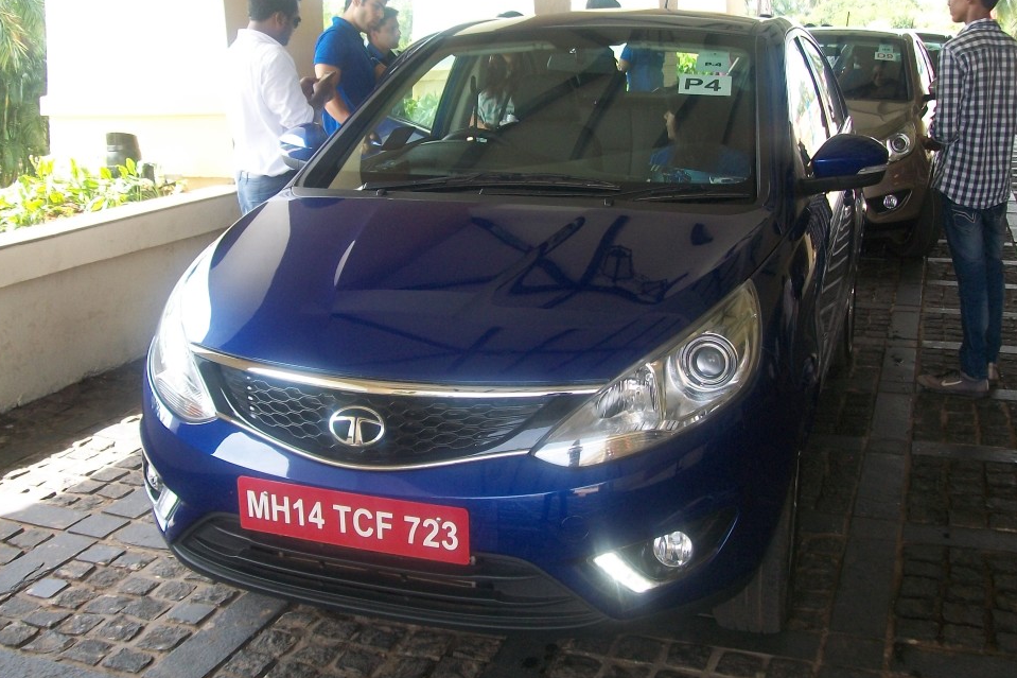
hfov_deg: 48.5
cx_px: 497
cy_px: 291
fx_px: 1130
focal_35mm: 40
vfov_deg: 33.3
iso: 80
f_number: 2.7
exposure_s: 1/125
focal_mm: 6
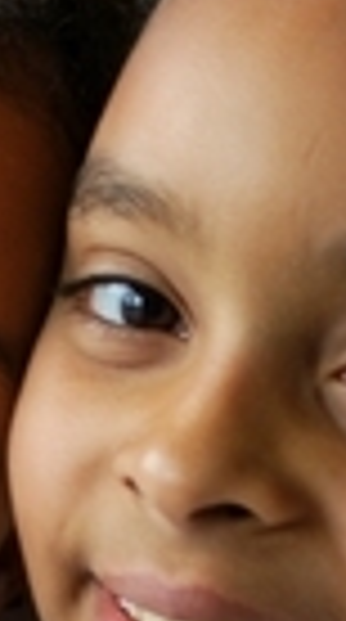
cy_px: 475
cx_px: 72
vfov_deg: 9.1
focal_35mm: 236
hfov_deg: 5.1
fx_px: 3877
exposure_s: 1/25
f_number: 2.5
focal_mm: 35
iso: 100
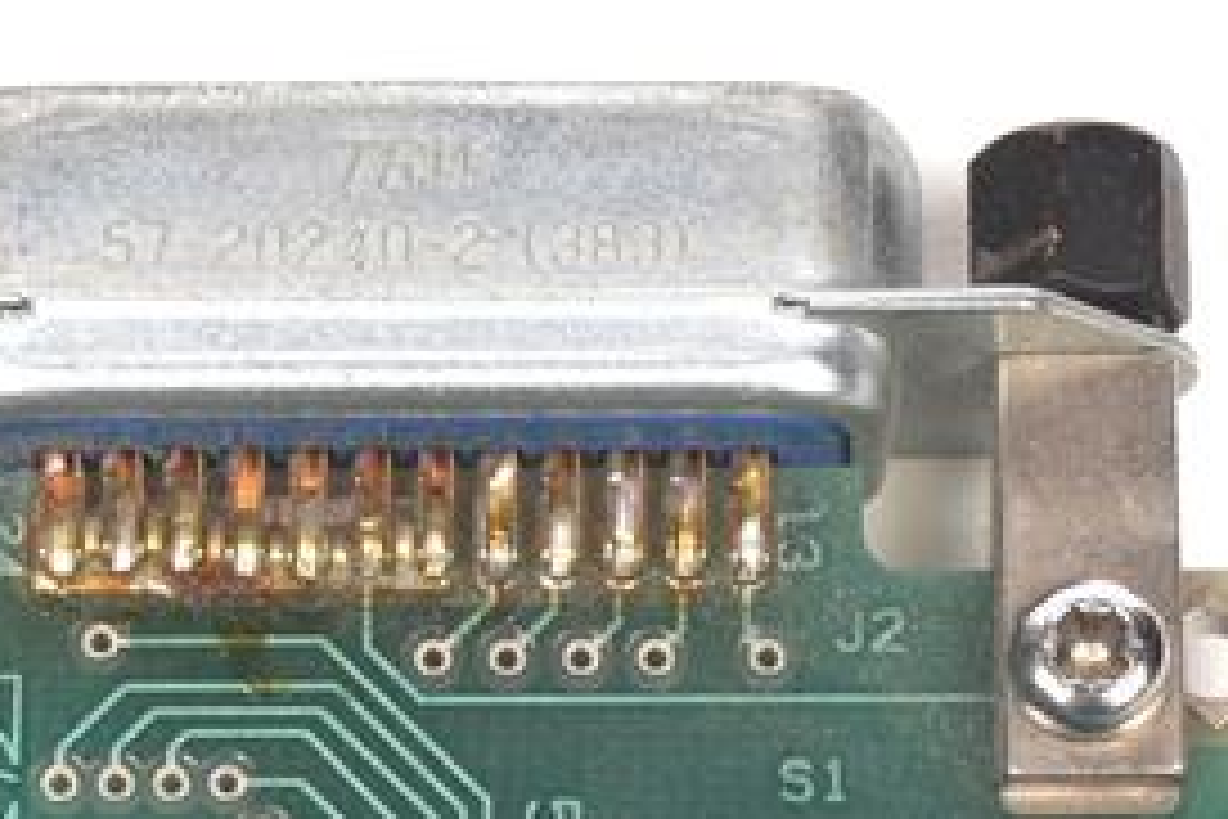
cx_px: 472
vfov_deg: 12.1
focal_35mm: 112
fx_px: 3820
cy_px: 801
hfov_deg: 18.2
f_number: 16
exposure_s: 1/200
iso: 200
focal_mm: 34
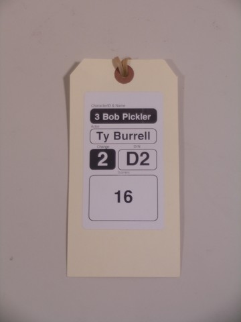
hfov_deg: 21.0
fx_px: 650
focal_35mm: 70
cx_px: 120
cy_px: 161
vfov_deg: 27.8
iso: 50
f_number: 3.9
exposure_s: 1/20.4
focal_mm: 14.5
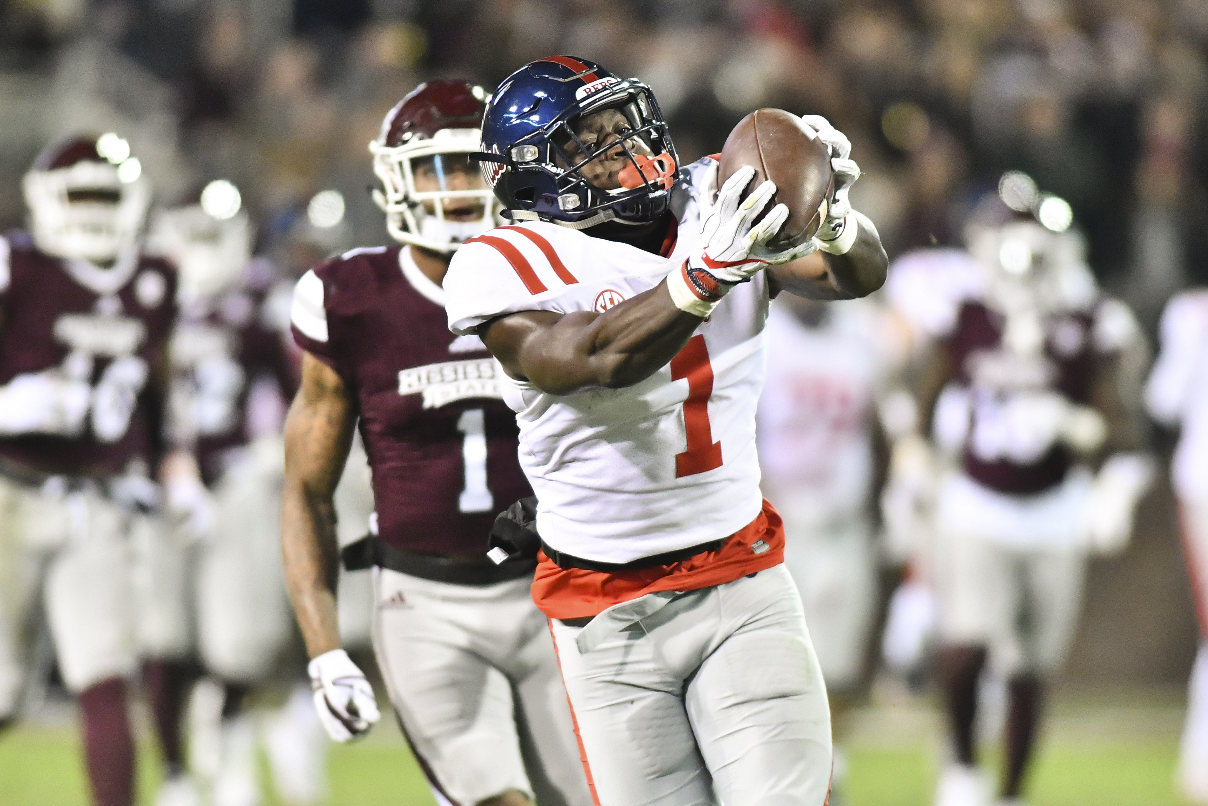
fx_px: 20132
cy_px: 403
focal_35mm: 600
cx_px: 604
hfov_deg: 3.4
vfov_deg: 2.3
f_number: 2.8
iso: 4000
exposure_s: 1/1250
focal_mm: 300
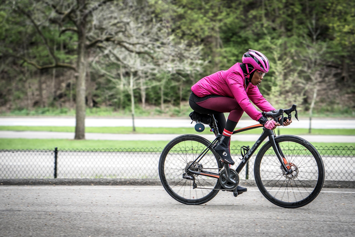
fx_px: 1253
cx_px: 178
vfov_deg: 10.8
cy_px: 118
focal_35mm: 127
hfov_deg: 16.1
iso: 160
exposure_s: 1/500
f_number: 2.8
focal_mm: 85
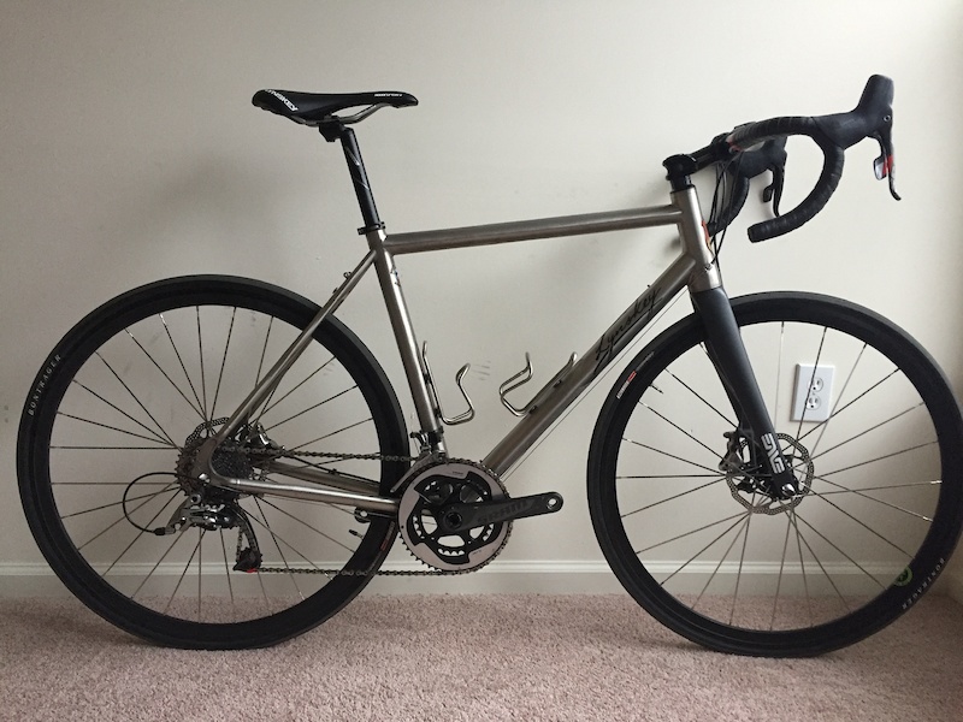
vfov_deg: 48.2
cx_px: 482
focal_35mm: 29
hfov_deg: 61.7
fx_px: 807
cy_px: 361
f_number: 2.2
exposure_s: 1/30
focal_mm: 4.15
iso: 160
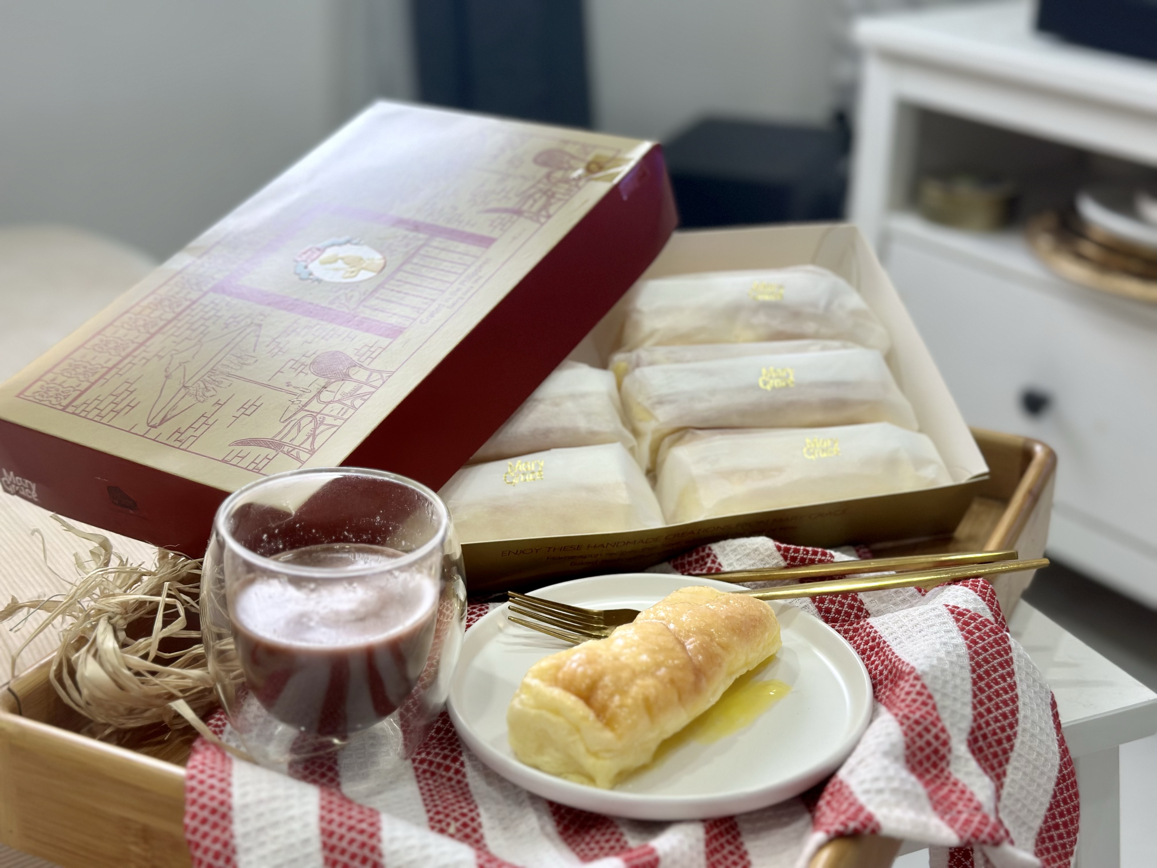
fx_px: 1604
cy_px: 434
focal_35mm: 48
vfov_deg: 30.3
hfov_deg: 39.7
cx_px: 578
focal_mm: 6.86
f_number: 1.78
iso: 125
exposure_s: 1/71
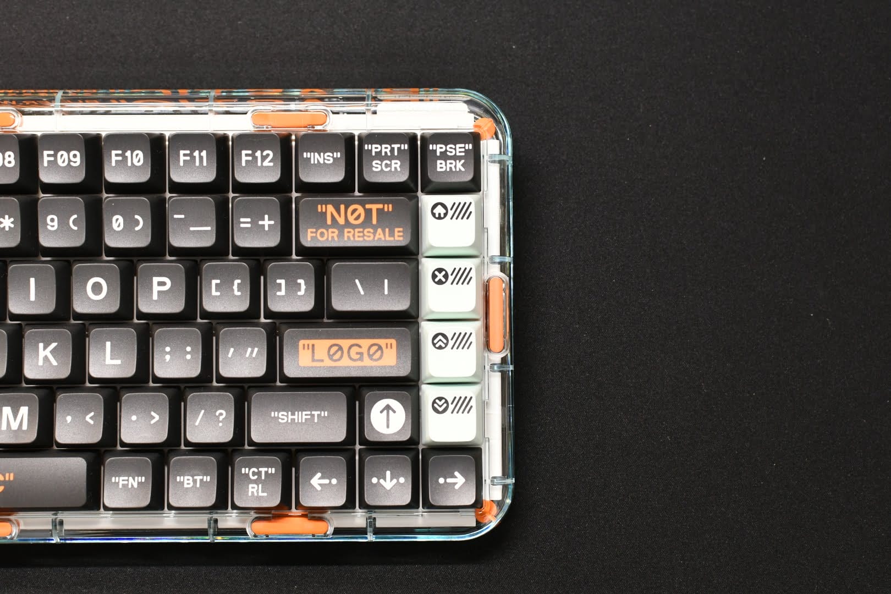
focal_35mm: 52
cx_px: 446
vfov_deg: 26.0
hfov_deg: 38.2
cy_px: 297
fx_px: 1287
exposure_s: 1/40
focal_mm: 35
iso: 720
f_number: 5
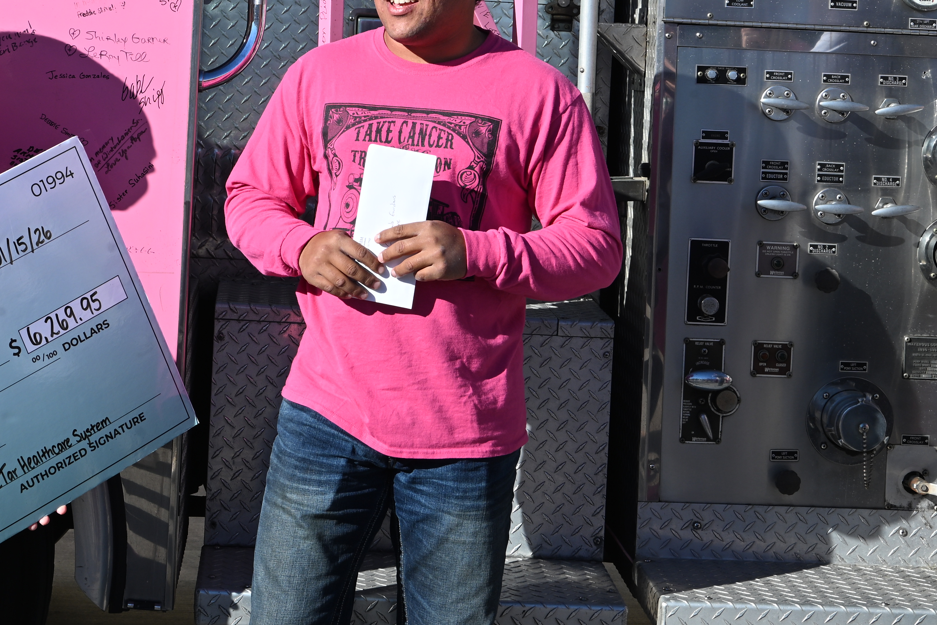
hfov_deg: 21.9
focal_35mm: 93
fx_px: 2420
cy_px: 61
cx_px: 374
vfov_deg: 14.6
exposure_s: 1/200
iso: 220
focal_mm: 50
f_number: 14
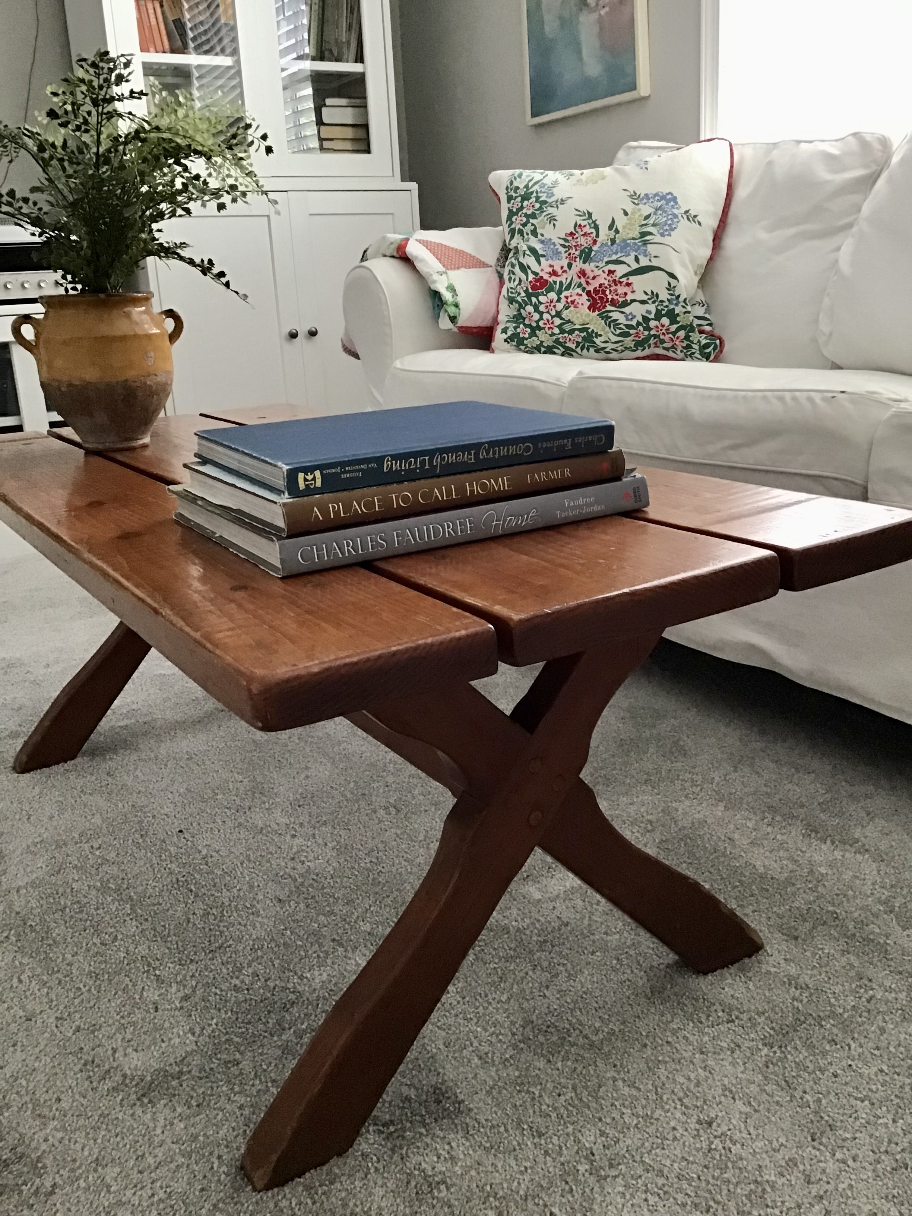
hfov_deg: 45.4
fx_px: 1089
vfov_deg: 58.4
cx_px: 456
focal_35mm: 31
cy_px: 608
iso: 160
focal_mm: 3.3
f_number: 2.4
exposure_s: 1/30
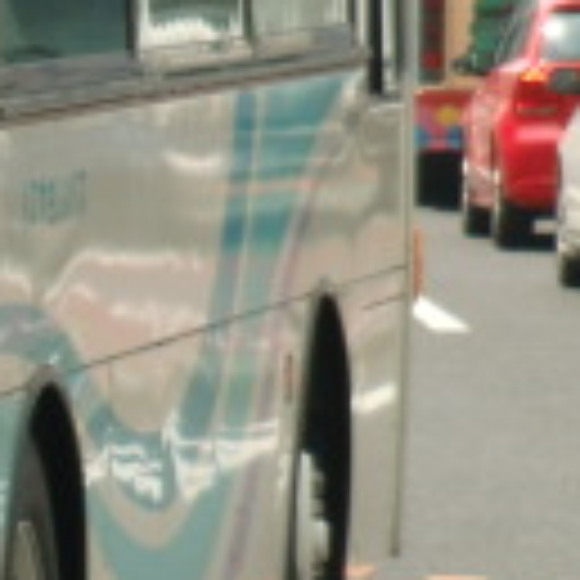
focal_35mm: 635
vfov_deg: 2.8
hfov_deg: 2.7
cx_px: -737
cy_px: 238
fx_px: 12037
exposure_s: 1/320
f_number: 4.6
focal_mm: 25.9
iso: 64
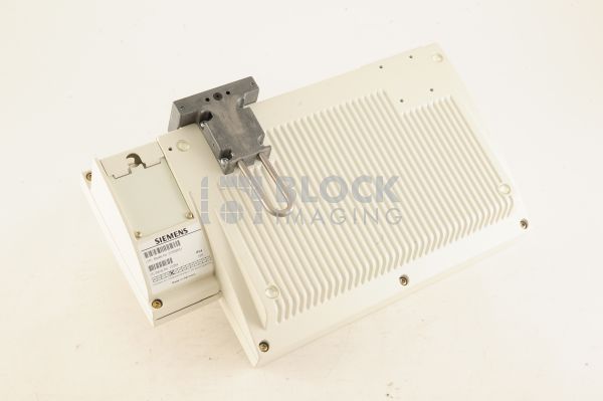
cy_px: 200
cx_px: 302
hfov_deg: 39.6
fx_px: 837
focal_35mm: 50
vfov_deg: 26.9
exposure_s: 1/160
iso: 1600
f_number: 14
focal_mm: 50
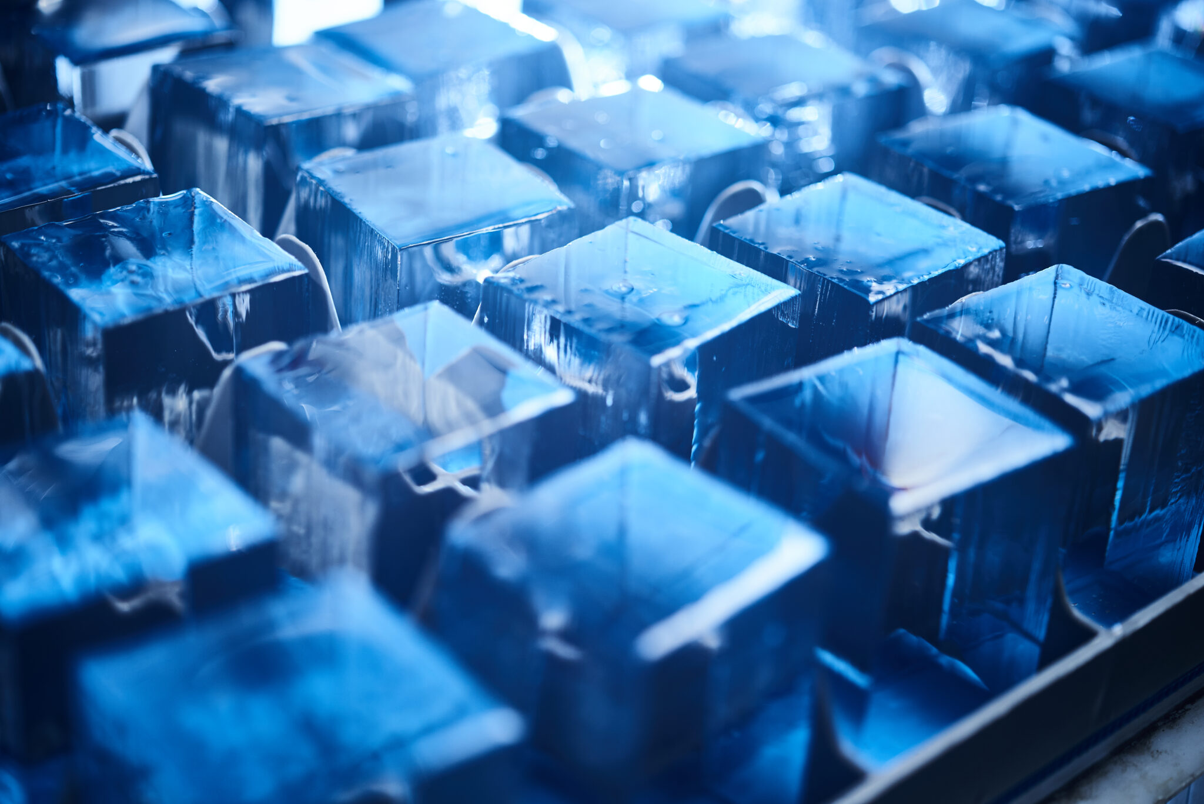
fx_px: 2007
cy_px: 402
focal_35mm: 60
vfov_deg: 22.6
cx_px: 602
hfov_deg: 33.4
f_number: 3
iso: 63
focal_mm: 60
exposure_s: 1/125
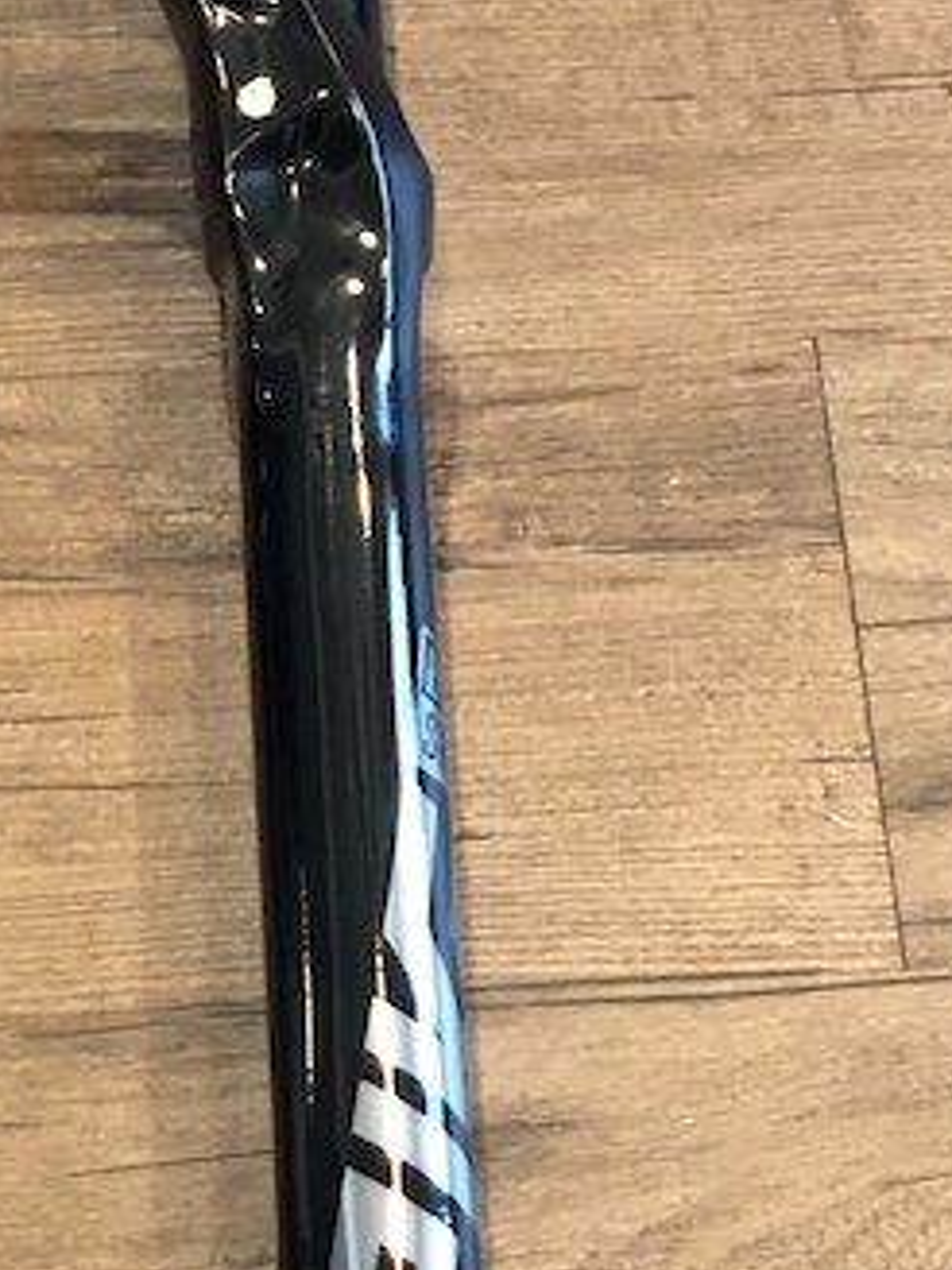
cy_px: 271
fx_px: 4657
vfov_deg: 15.4
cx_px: 62
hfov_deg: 11.6
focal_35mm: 127
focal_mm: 6
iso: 160
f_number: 2.4
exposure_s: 1/9
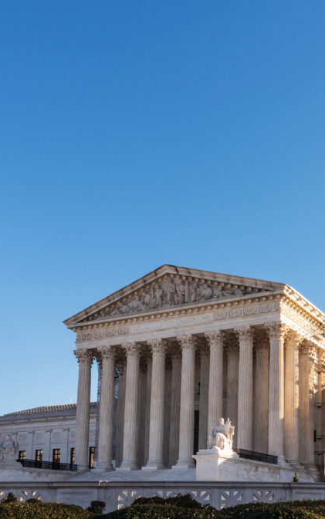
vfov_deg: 44.4
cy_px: 258
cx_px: 273
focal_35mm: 45
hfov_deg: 27.8
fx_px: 637
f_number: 14
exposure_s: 1/100
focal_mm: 29
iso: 100
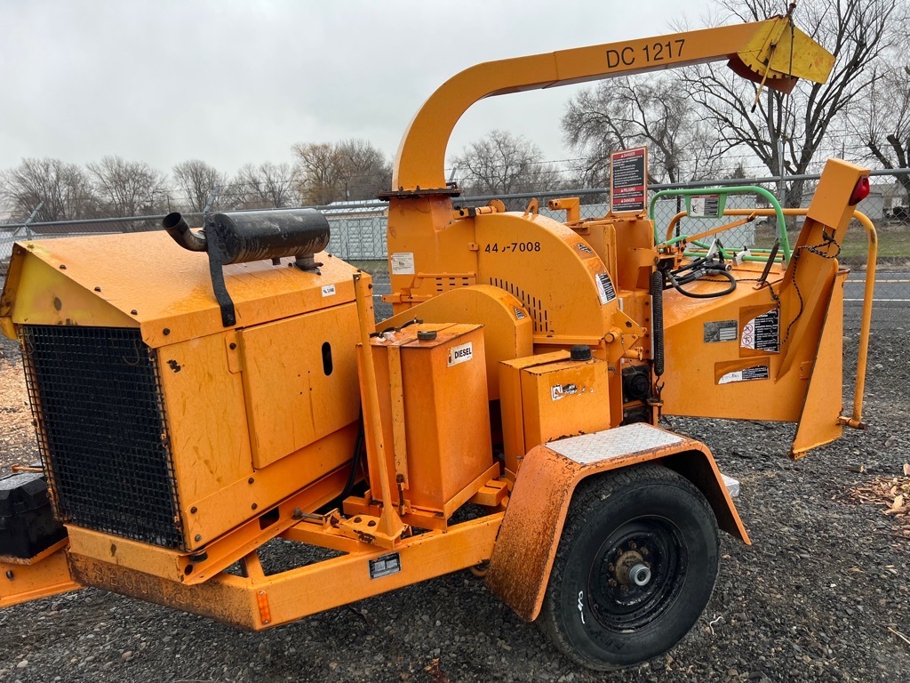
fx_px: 683
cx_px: 455
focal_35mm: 26
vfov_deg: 53.1
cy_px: 342
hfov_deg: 67.3
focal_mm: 5.7
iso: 50
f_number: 1.5
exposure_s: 1/405
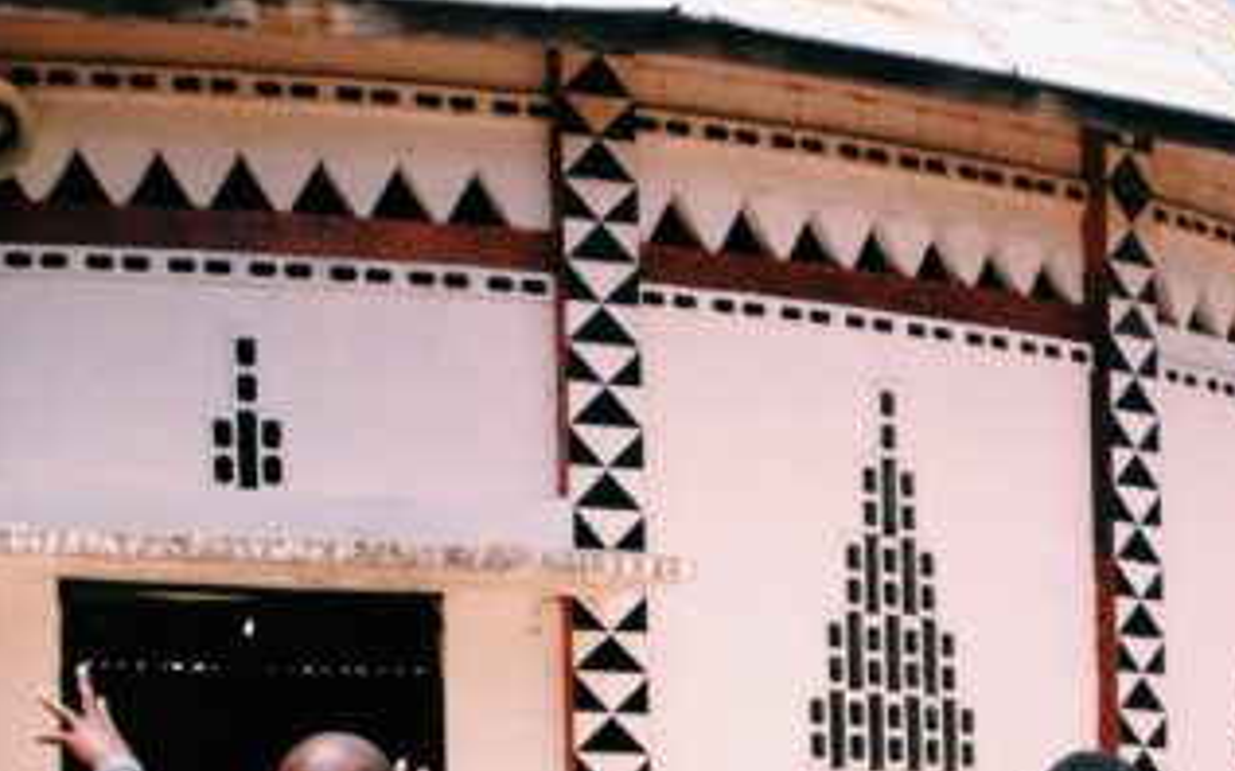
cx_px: 729
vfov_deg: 10.7
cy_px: 927
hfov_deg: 17.4
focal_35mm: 120
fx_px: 4038
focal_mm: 4.28
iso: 50
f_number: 2.4
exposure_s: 1/1175
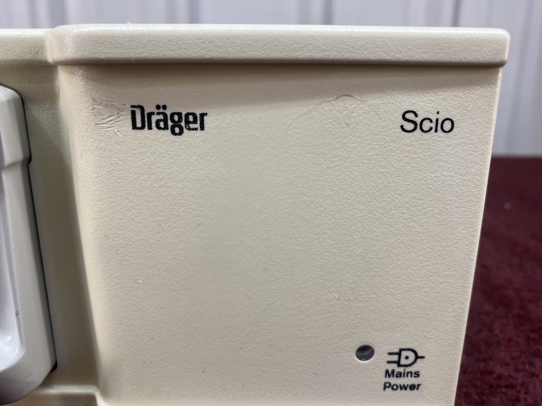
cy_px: 203
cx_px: 271
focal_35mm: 26
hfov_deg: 67.3
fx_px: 407
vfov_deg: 53.1
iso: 64
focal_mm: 4.25
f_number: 1.8
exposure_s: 1/120
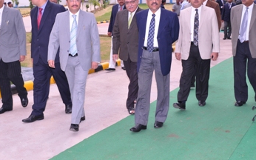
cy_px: 70
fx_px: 370
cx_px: 122
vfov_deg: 24.4
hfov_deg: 38.2
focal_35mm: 53
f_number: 7.1
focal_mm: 24
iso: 400
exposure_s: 1/200
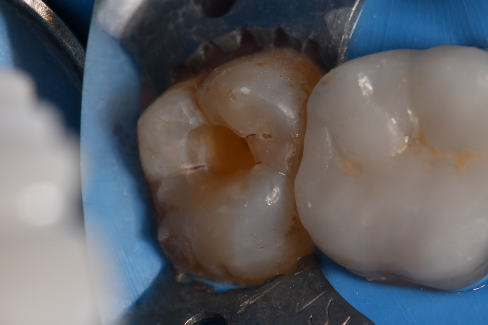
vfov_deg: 8.7
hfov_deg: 13.1
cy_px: 162
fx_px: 2127
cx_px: 244
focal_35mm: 157
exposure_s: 1/160
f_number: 32
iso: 200
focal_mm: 105
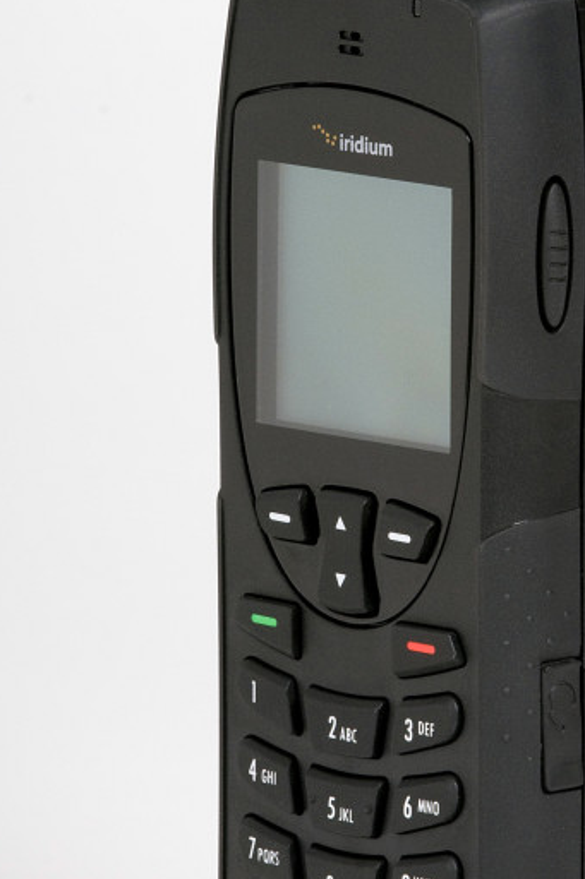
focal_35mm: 539
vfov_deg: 3.8
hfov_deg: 2.5
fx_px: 13164
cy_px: 291
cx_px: 407
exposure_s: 1/200
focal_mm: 180
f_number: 16
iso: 200
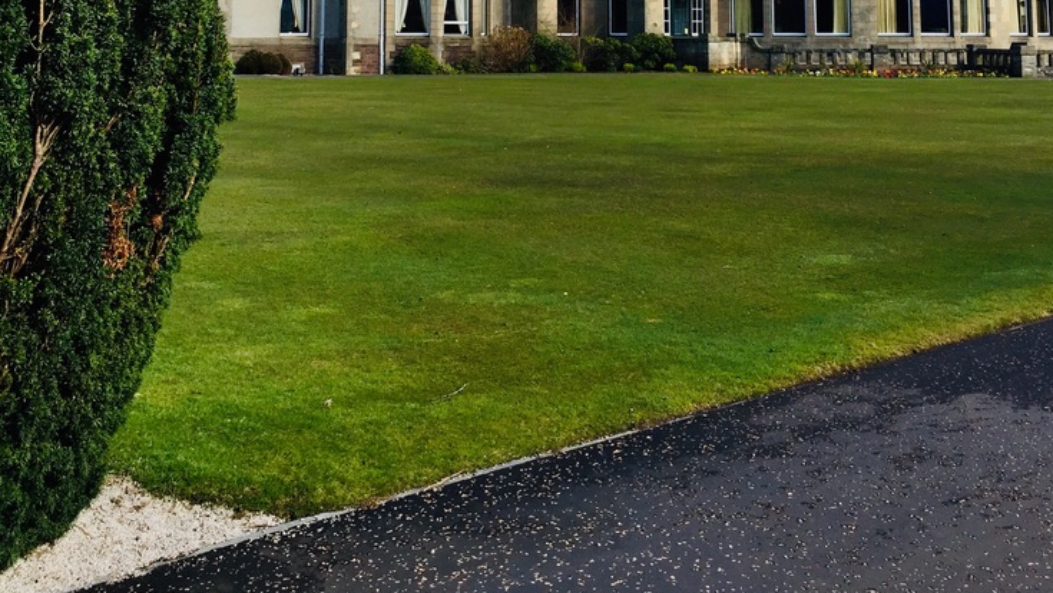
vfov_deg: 24.8
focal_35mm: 44
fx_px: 1229
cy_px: -96
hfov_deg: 46.4
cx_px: 549
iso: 32
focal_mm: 4.15
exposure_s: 1/920
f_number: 2.2
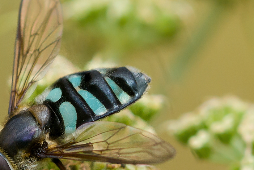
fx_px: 2575
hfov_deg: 5.6
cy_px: 115
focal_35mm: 365
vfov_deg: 3.8
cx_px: 33
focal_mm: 200
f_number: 8
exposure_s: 1/500
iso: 640
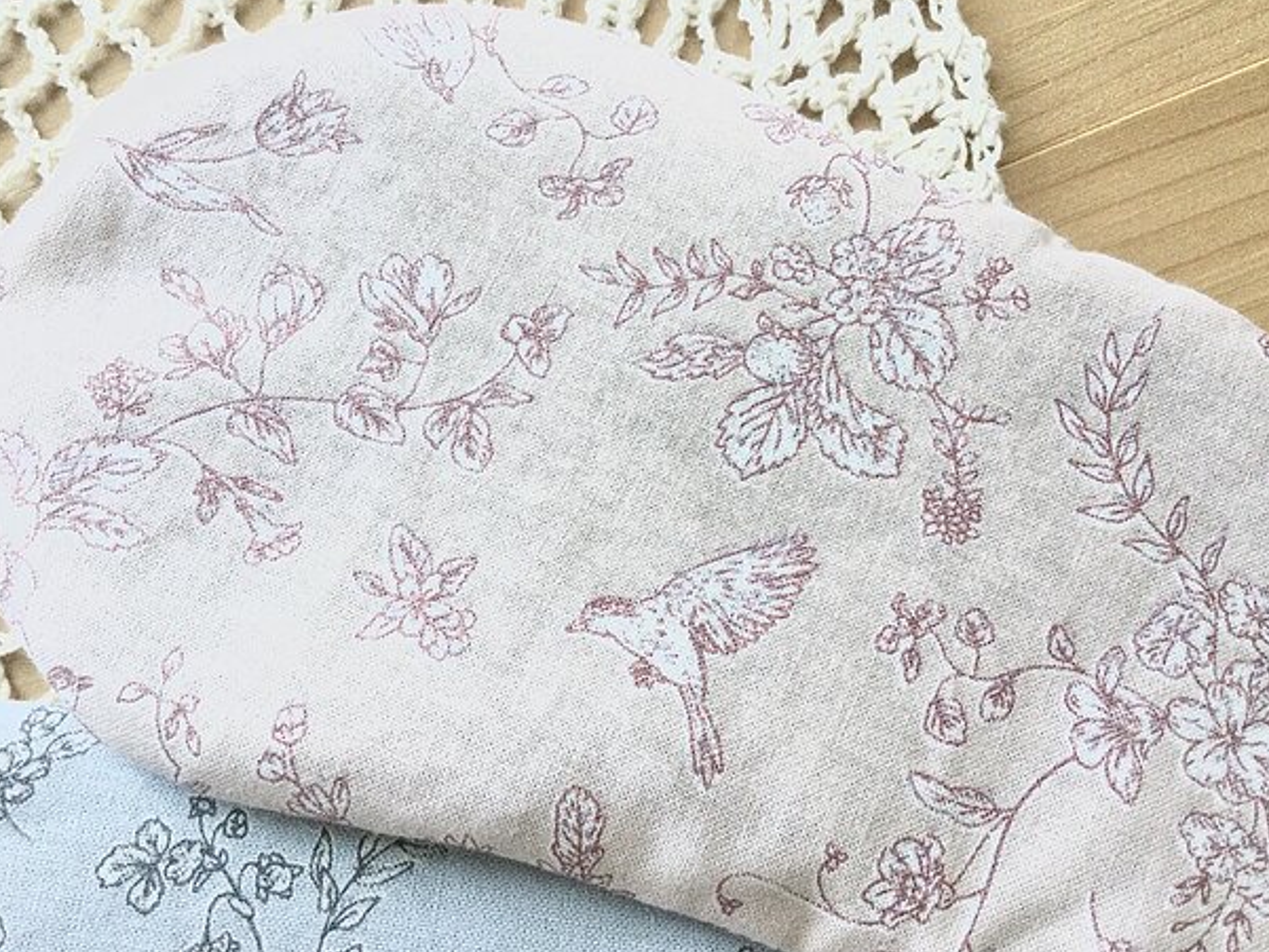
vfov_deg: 43.0
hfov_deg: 55.3
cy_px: 483
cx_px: 600
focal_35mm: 33
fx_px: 1210
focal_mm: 3.3
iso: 40
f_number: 2.4
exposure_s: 1/30
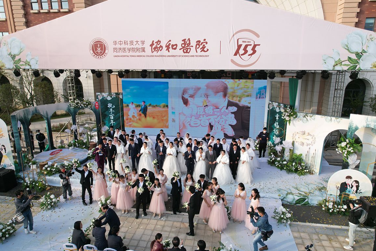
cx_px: 189
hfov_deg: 76.1
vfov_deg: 55.1
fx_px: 240
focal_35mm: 23
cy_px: 126
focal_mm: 8.38
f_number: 2.8
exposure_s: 1/640
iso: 100
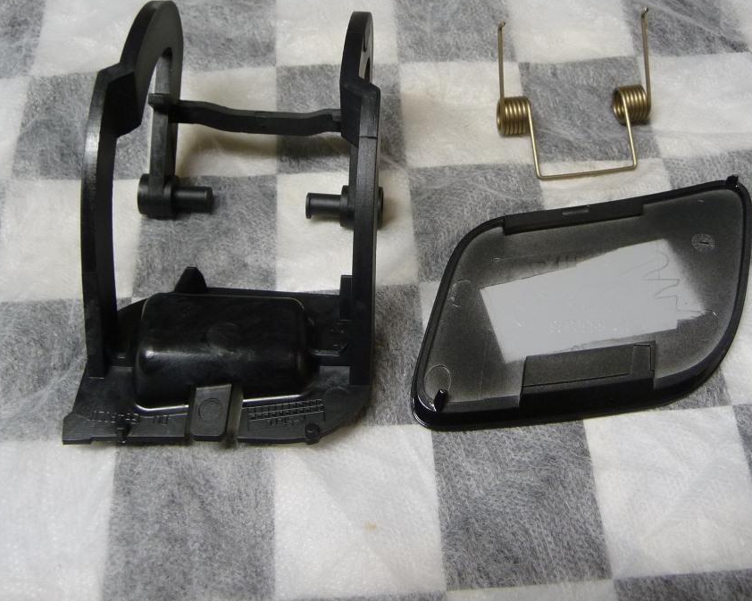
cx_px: 390
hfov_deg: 47.9
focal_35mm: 38
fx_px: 845
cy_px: 263
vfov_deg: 39.1
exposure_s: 1/30
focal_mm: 4.7
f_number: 3.3
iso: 160
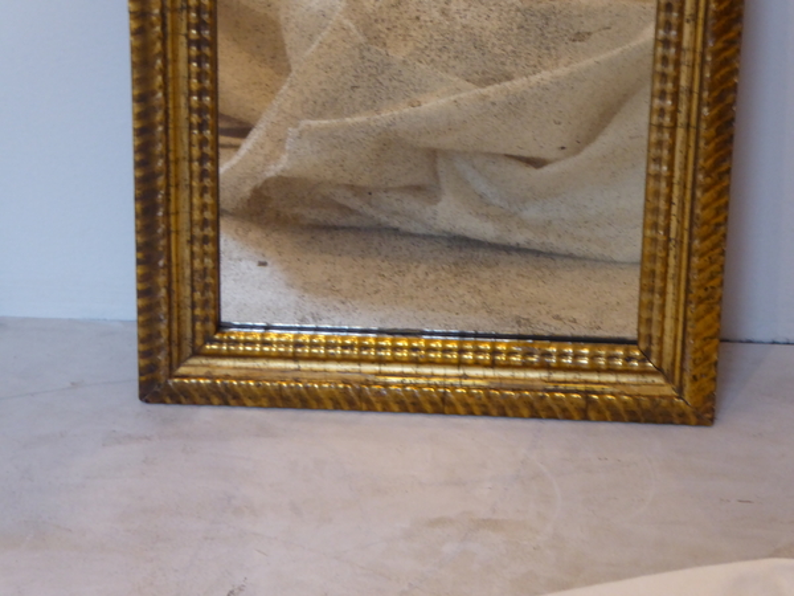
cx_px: 397
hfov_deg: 20.0
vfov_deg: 15.1
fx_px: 2248
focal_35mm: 98
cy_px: 298
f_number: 5
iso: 400
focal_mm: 17.5
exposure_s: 1/6
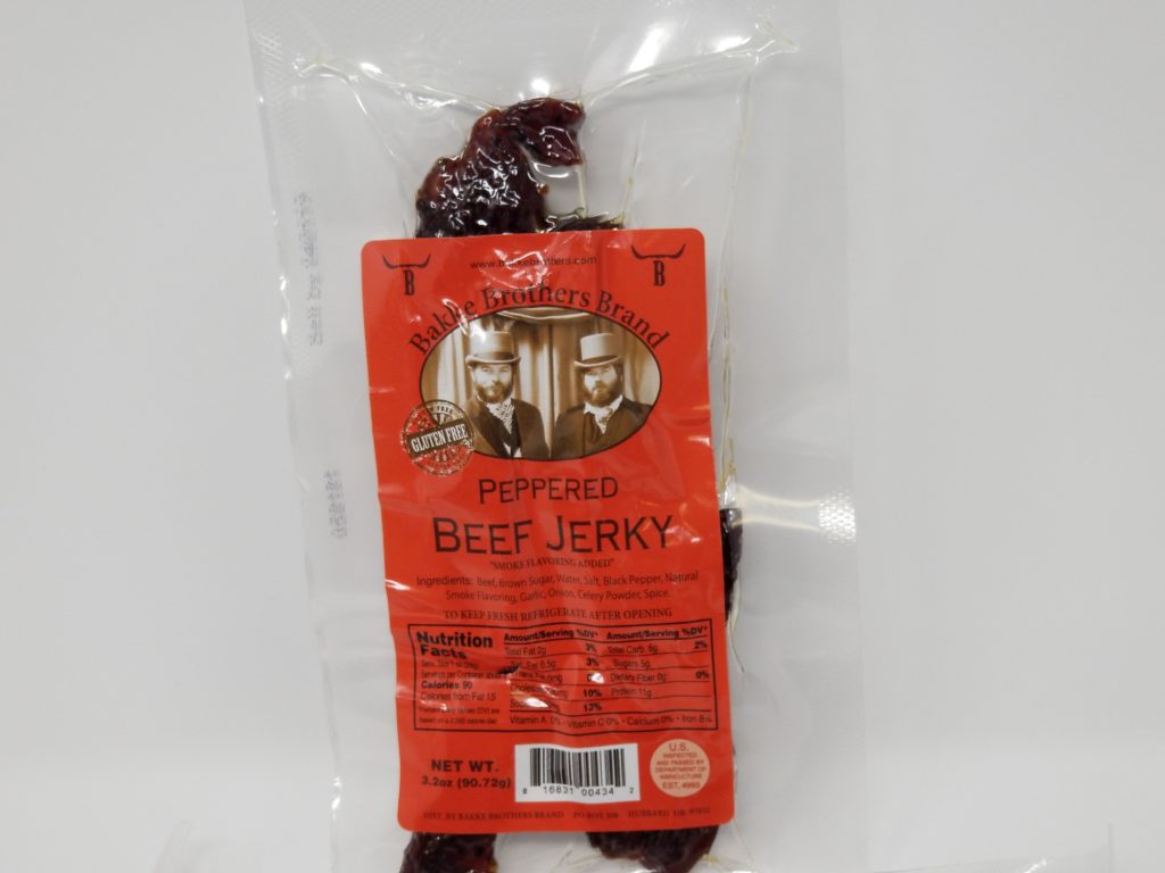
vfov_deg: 28.0
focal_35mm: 52
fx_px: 1750
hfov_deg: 36.8
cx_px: 582
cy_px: 436
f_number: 2.4
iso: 32
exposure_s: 1/60
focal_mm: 6
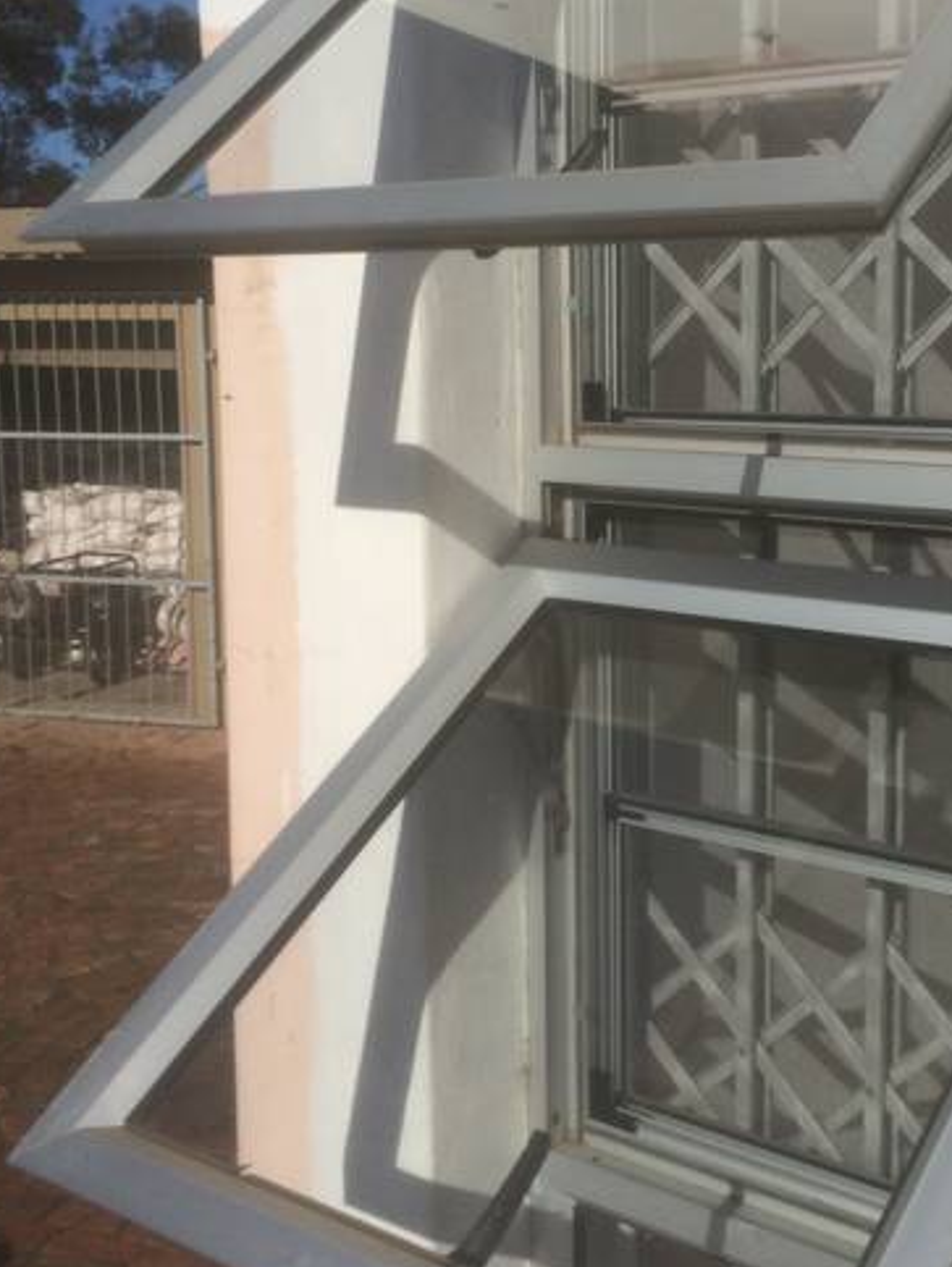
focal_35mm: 48
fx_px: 1758
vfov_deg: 39.5
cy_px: 538
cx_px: 750
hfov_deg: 29.7
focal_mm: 4.15
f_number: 2.2
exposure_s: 1/3731
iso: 32
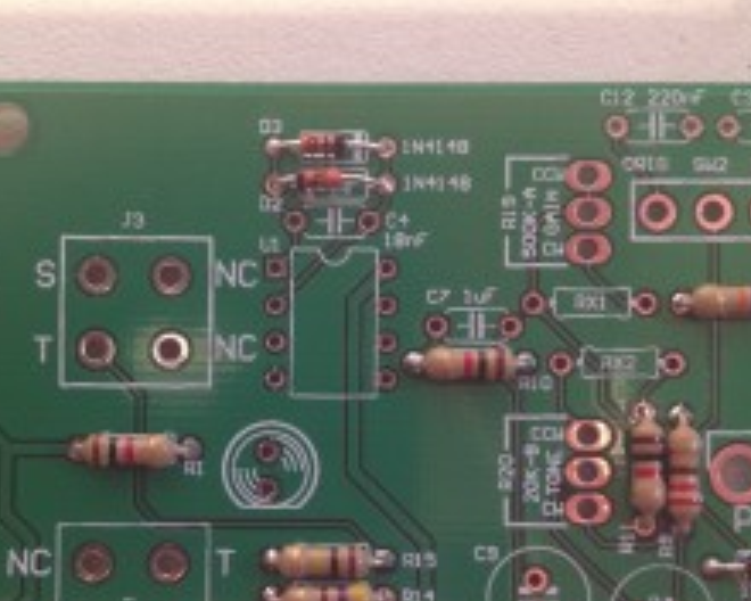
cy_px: 454
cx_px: 328
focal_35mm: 62
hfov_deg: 30.5
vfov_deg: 24.3
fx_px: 1378
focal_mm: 4.28
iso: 100
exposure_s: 1/20
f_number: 2.4
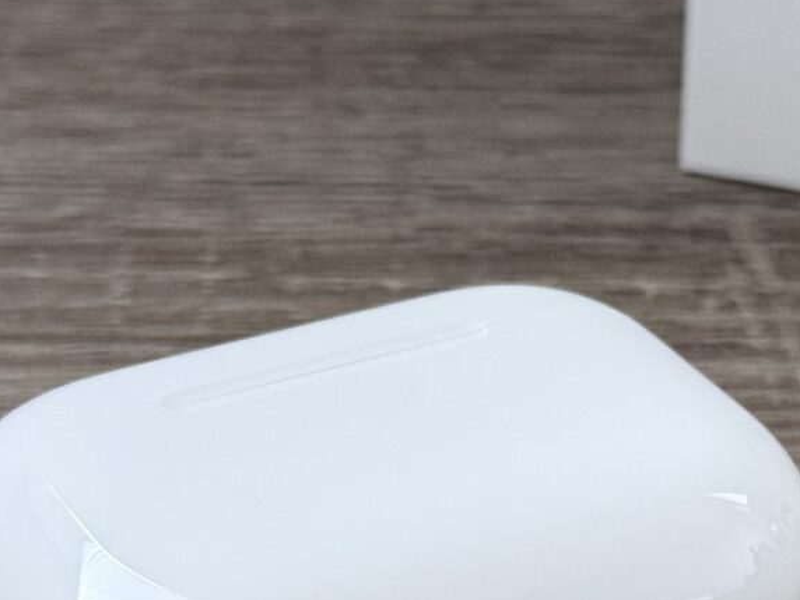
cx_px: 557
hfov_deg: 15.2
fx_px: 2981
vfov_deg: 11.4
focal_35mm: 129
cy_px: 519
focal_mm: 6.76
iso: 100
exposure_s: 1/62
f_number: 1.78
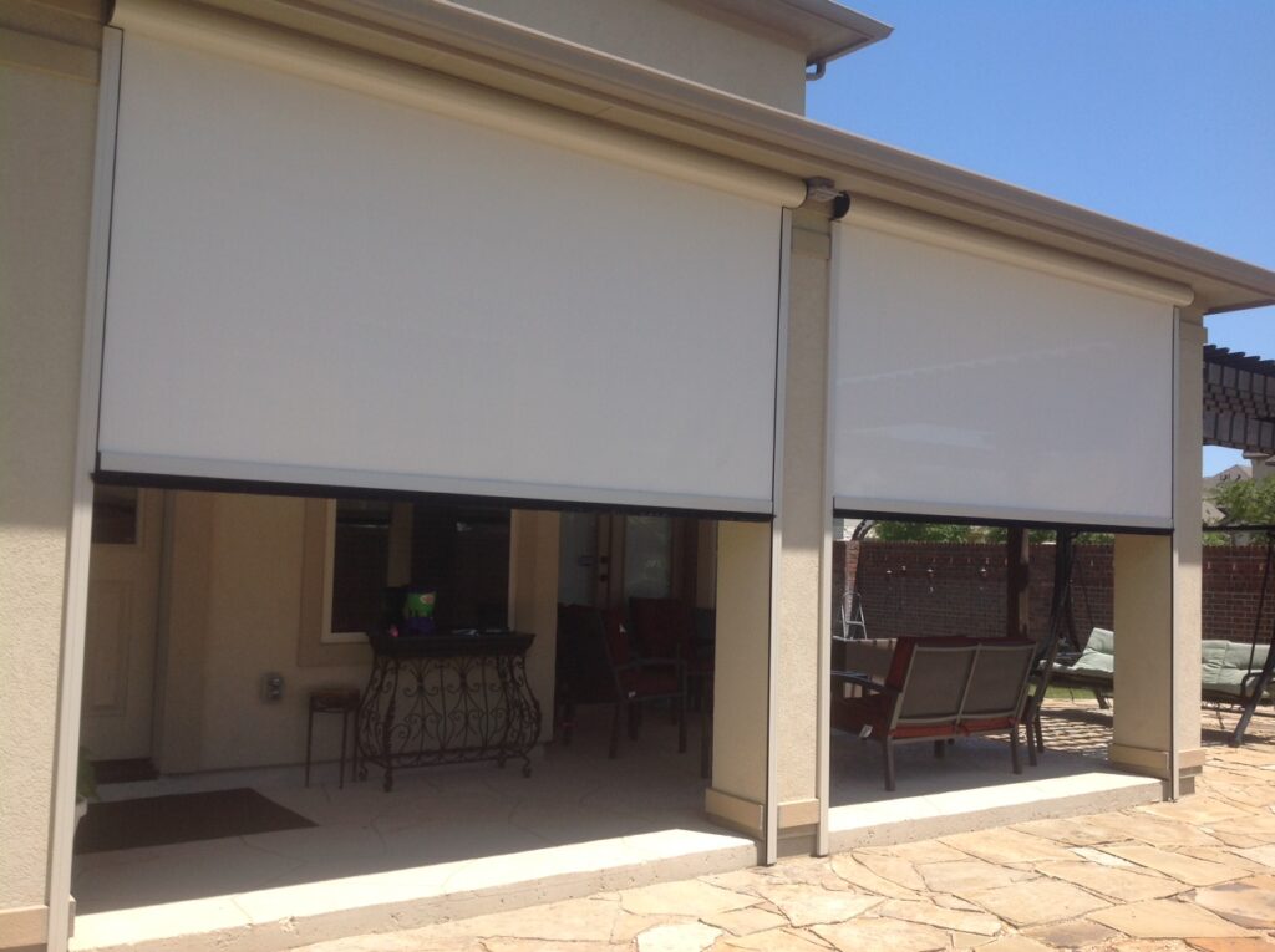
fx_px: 1287
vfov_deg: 40.6
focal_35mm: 35
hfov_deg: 52.7
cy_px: 476
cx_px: 638
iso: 50
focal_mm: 4.28
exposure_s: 1/1314
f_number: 2.4
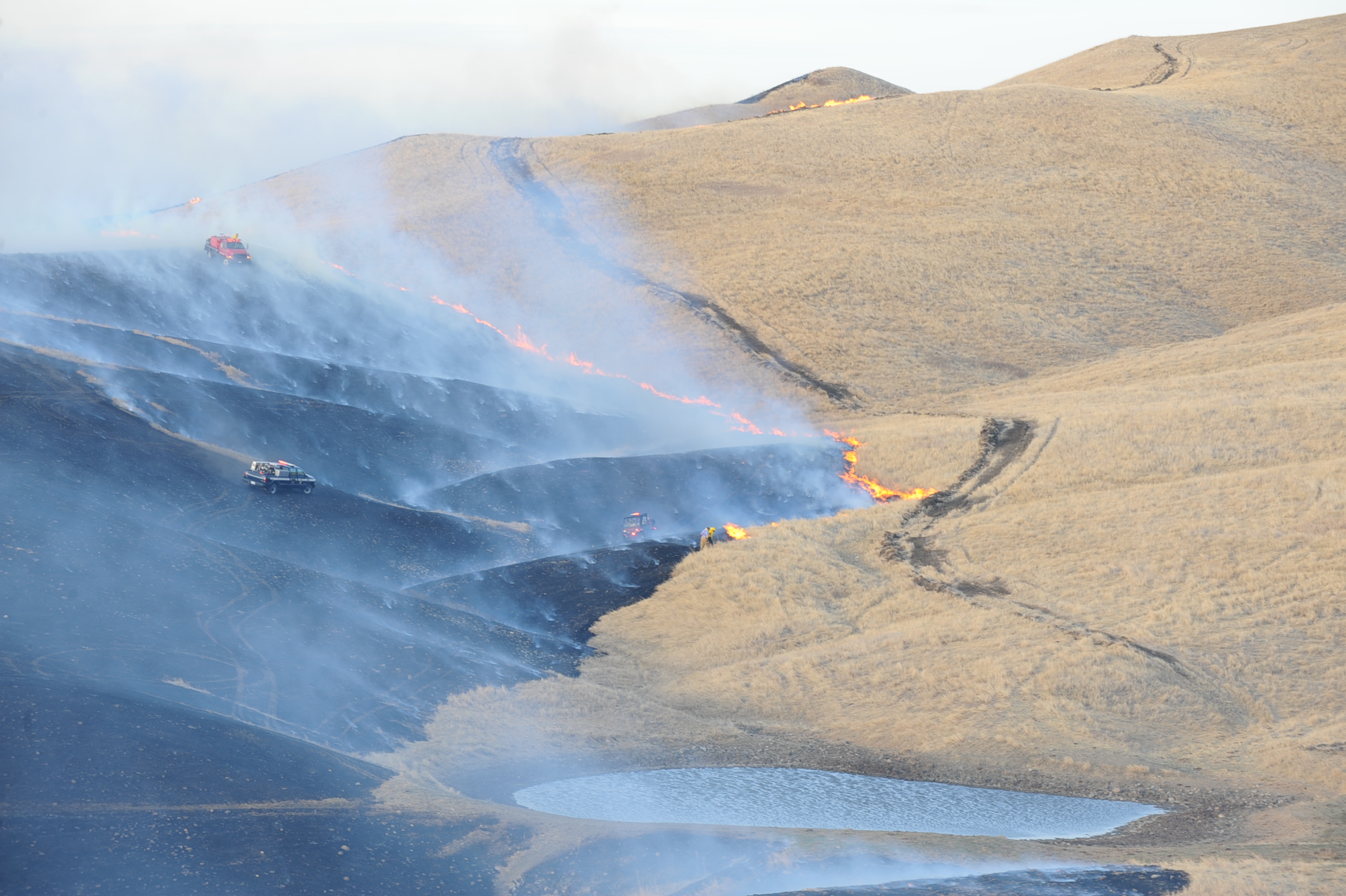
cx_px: 673
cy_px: 448
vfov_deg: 8.8
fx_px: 5791
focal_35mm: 155
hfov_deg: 13.3
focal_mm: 155
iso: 200
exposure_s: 1/60
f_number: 8
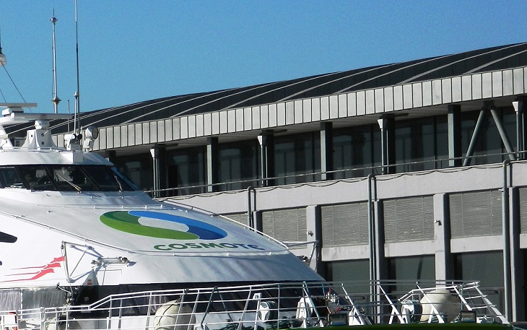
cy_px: 261
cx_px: 87
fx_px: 3247
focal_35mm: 226
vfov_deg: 5.8
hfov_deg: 9.3
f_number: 12.6
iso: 80
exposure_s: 1/160
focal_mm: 18.6
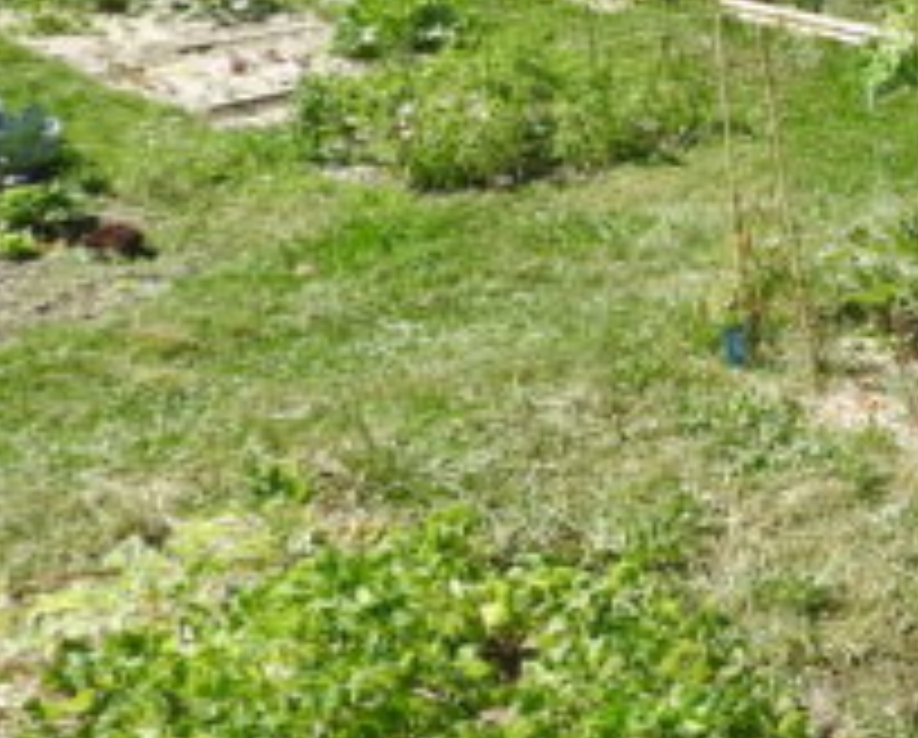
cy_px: 302
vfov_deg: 17.5
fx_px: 2395
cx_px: 1328
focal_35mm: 88
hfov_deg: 19.3
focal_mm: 4.3
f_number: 3.3
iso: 100
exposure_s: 1/640
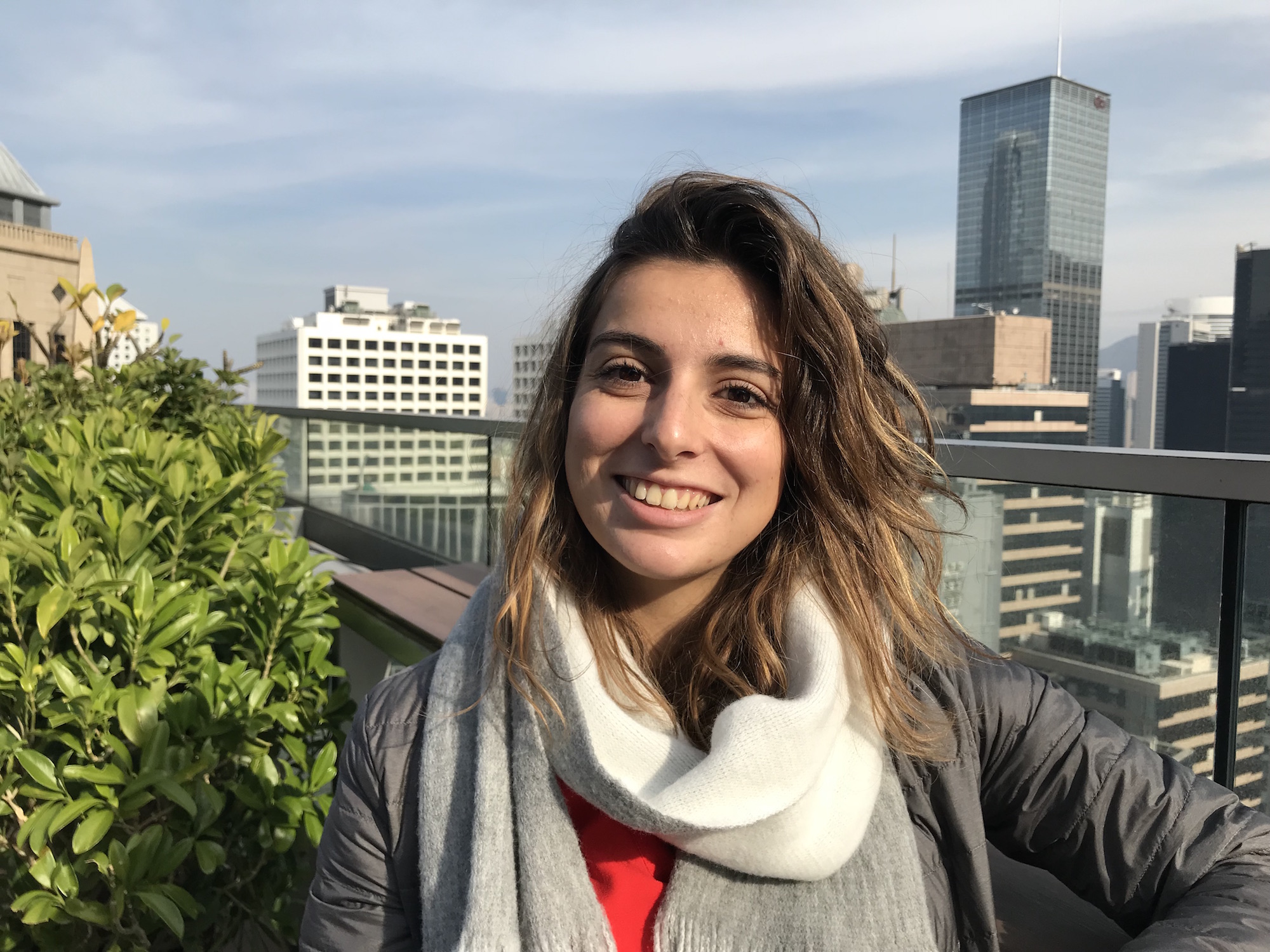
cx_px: 635
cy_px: 476
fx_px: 1027
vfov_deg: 49.7
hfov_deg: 63.4
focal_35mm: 28
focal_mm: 3.99
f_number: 1.8
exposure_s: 1/1650
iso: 20
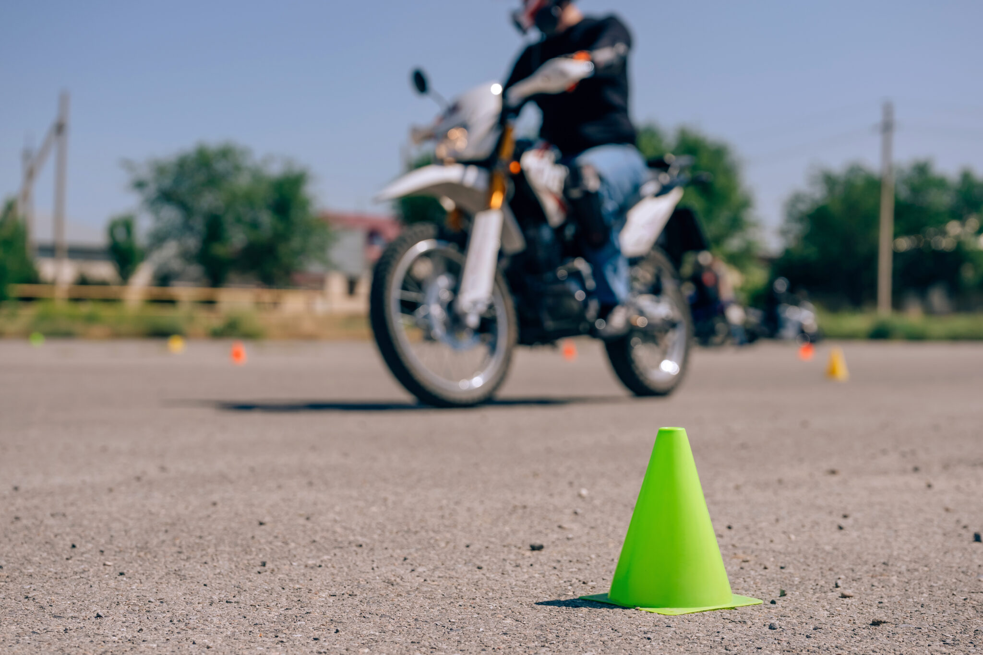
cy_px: 328
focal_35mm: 70
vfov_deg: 19.5
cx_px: 492
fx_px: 1911
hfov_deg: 28.8
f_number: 5
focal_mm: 70
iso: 200
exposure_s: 1/1600
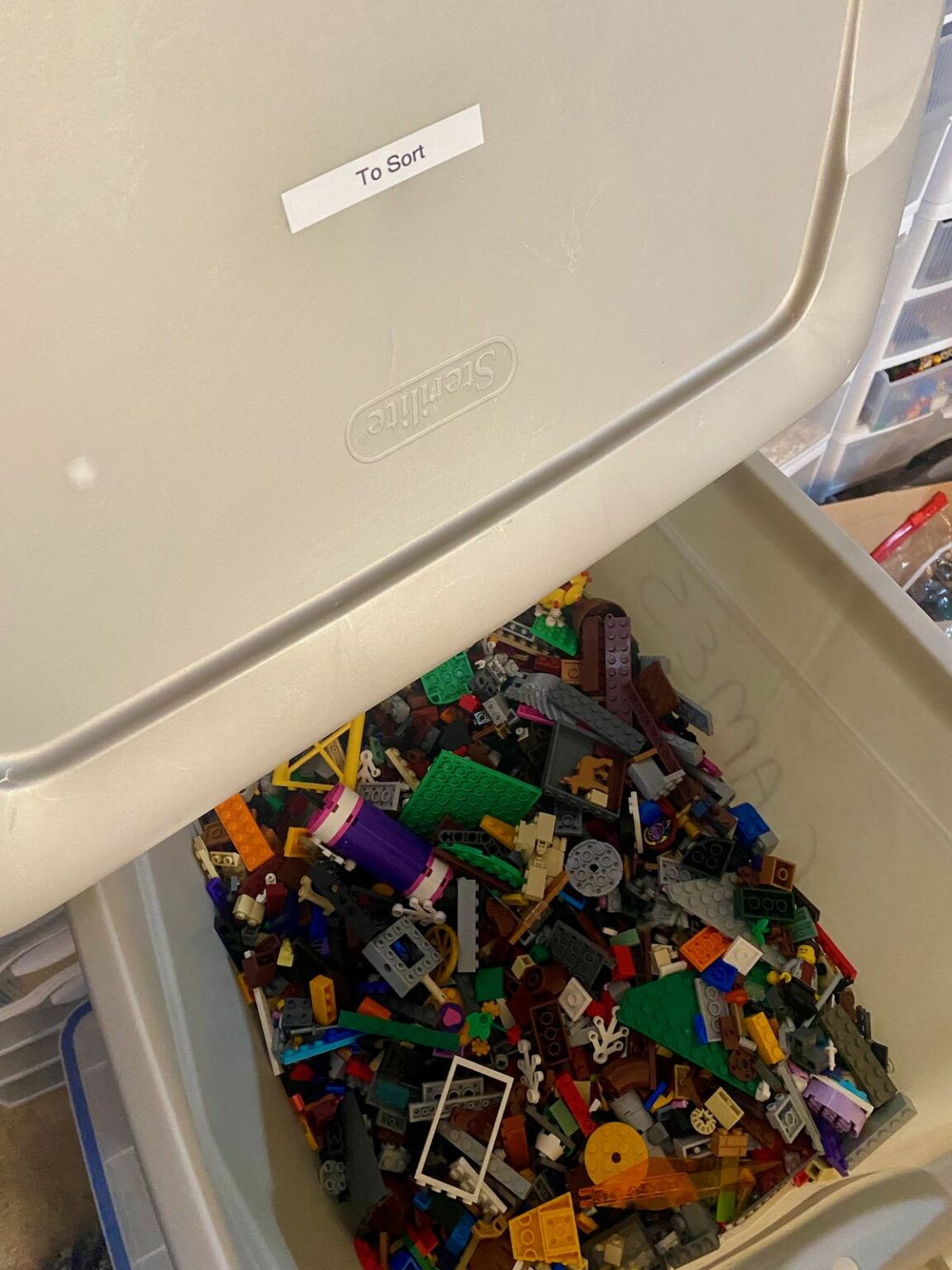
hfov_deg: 53.1
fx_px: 953
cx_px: 476
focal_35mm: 26
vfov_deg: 67.3
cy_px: 635
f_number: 1.8
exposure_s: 1/40
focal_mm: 4.25
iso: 320
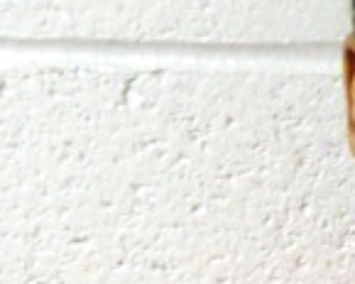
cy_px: 220
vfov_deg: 6.8
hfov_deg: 8.3
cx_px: 551
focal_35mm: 228
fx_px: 2396
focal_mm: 9.4
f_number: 3.8
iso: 800
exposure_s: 1/40
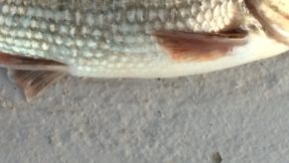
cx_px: 48
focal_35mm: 111
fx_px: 851
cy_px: -190
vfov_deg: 9.9
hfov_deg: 19.0
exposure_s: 1/33
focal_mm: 4.15
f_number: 2.2
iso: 40
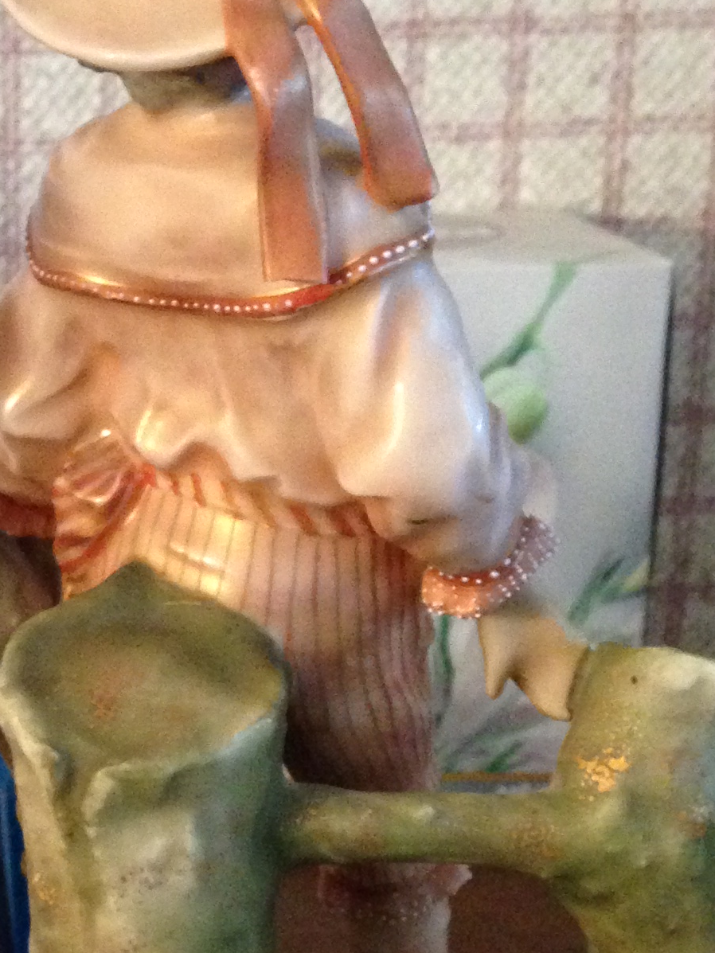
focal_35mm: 90
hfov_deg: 15.8
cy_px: 680
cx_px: -123
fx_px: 2478
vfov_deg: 21.6
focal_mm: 4.12
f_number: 2.4
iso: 400
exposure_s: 1/15
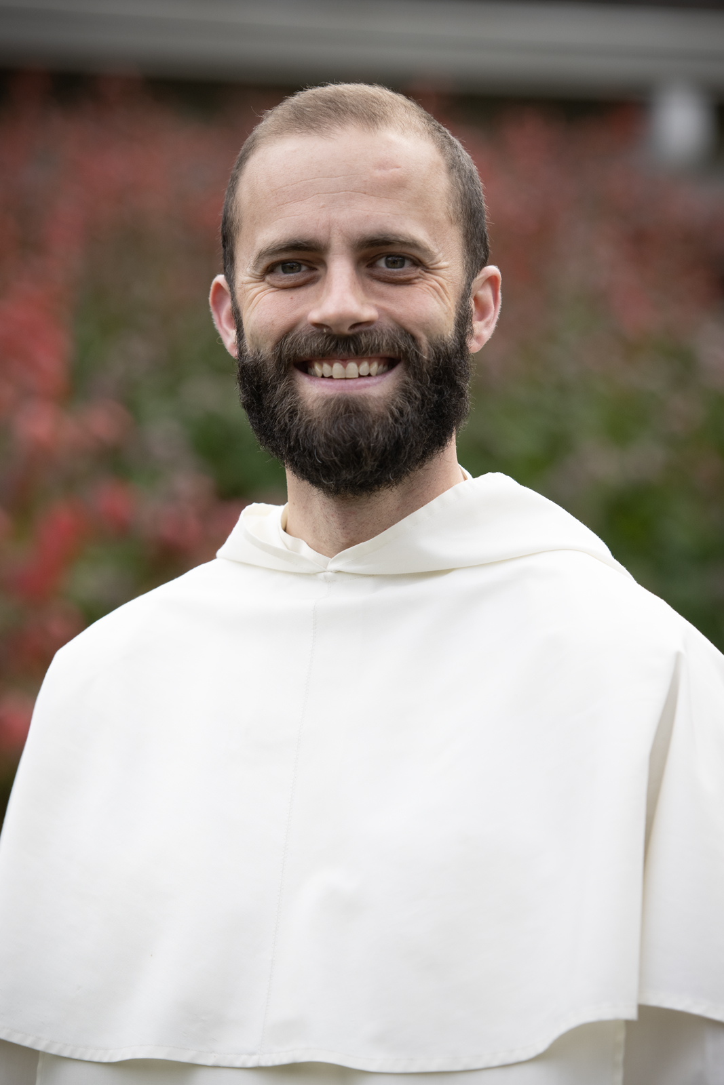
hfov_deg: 9.8
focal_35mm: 140
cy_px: 542
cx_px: 362
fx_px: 4222
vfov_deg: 14.7
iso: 400
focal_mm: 140
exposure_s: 1/800
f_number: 2.8
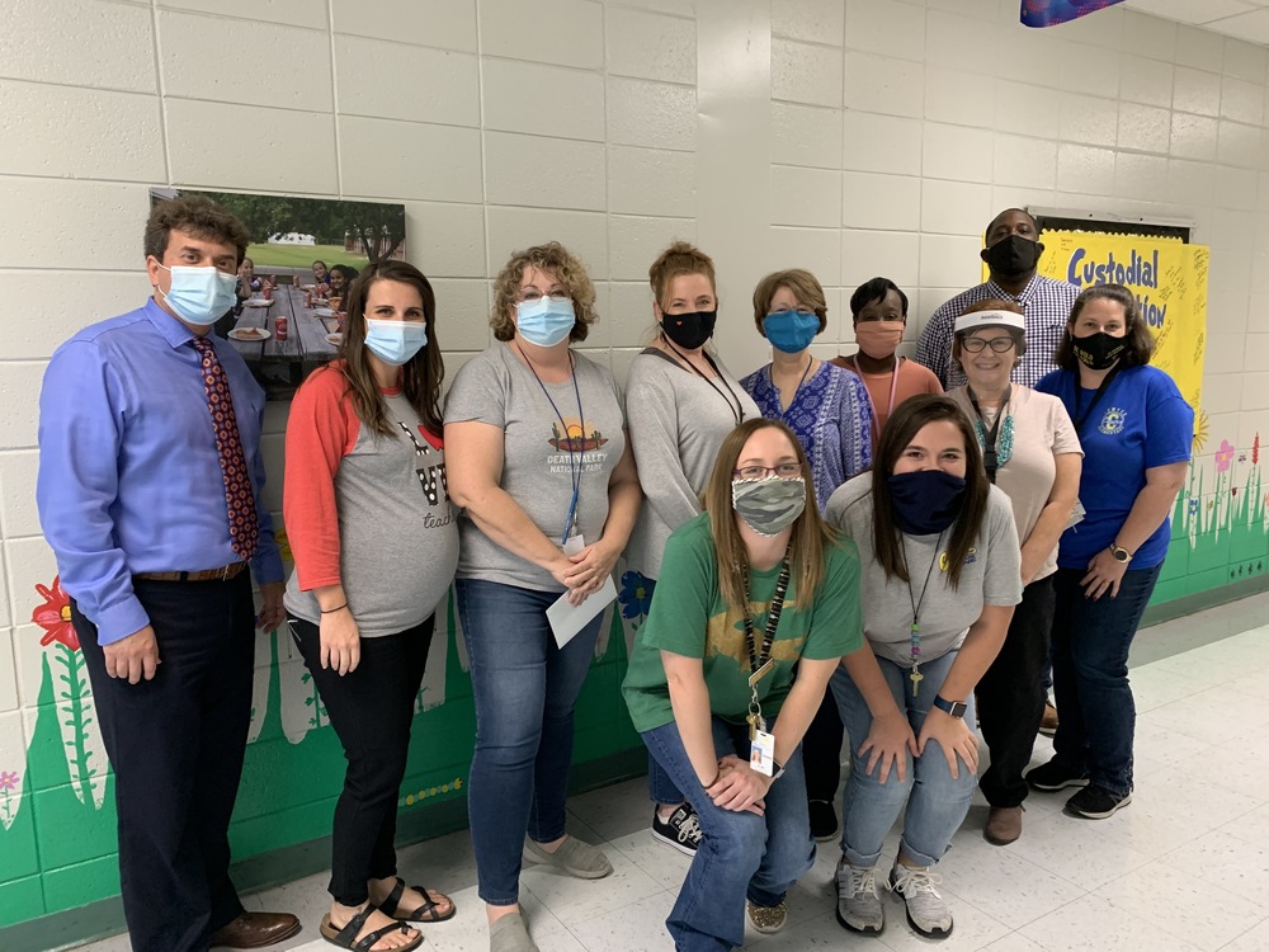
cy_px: 476
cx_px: 634
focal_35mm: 26
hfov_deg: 67.3
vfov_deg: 53.1
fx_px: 953
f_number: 1.8
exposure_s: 1/60
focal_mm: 4.25
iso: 200
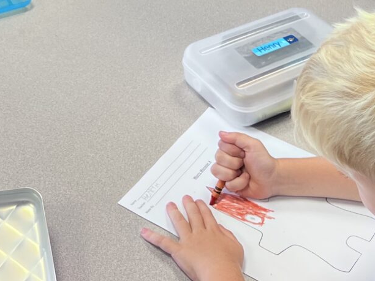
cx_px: 13
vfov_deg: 16.2
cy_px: -71
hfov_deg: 21.8
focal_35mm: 87
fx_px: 942
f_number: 1.5
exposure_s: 1/120
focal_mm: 5.7
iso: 100
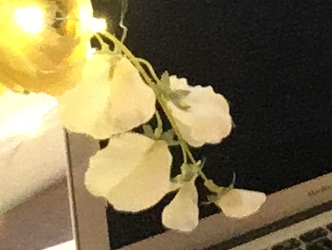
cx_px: 566
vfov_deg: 13.0
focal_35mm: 112
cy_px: -29
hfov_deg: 15.5
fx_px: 1075
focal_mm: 2.15
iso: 640
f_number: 2.4
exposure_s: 1/17
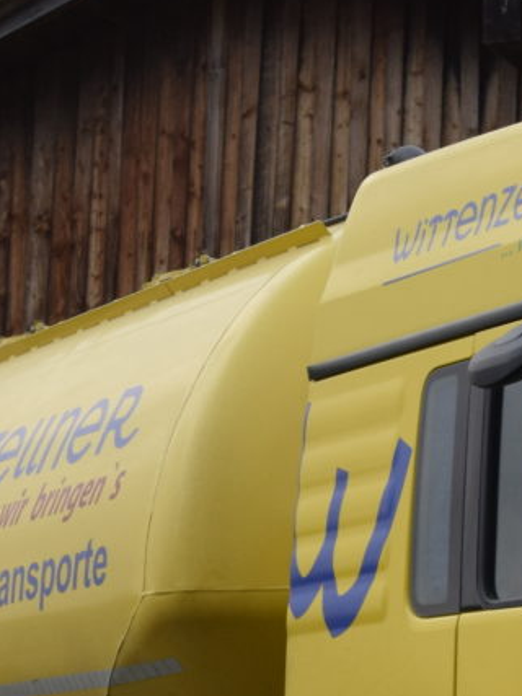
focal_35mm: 166
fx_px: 3339
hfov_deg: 8.9
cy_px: 685
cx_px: 285
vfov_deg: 11.8
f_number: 5.6
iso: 400
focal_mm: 24
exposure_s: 1/125
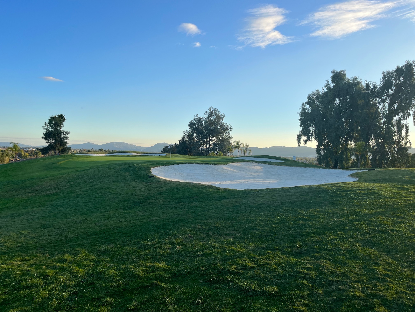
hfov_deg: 67.3
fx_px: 312
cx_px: 208
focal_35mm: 26
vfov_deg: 53.1
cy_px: 156
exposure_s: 1/1647
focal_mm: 5.1
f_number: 1.6
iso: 50
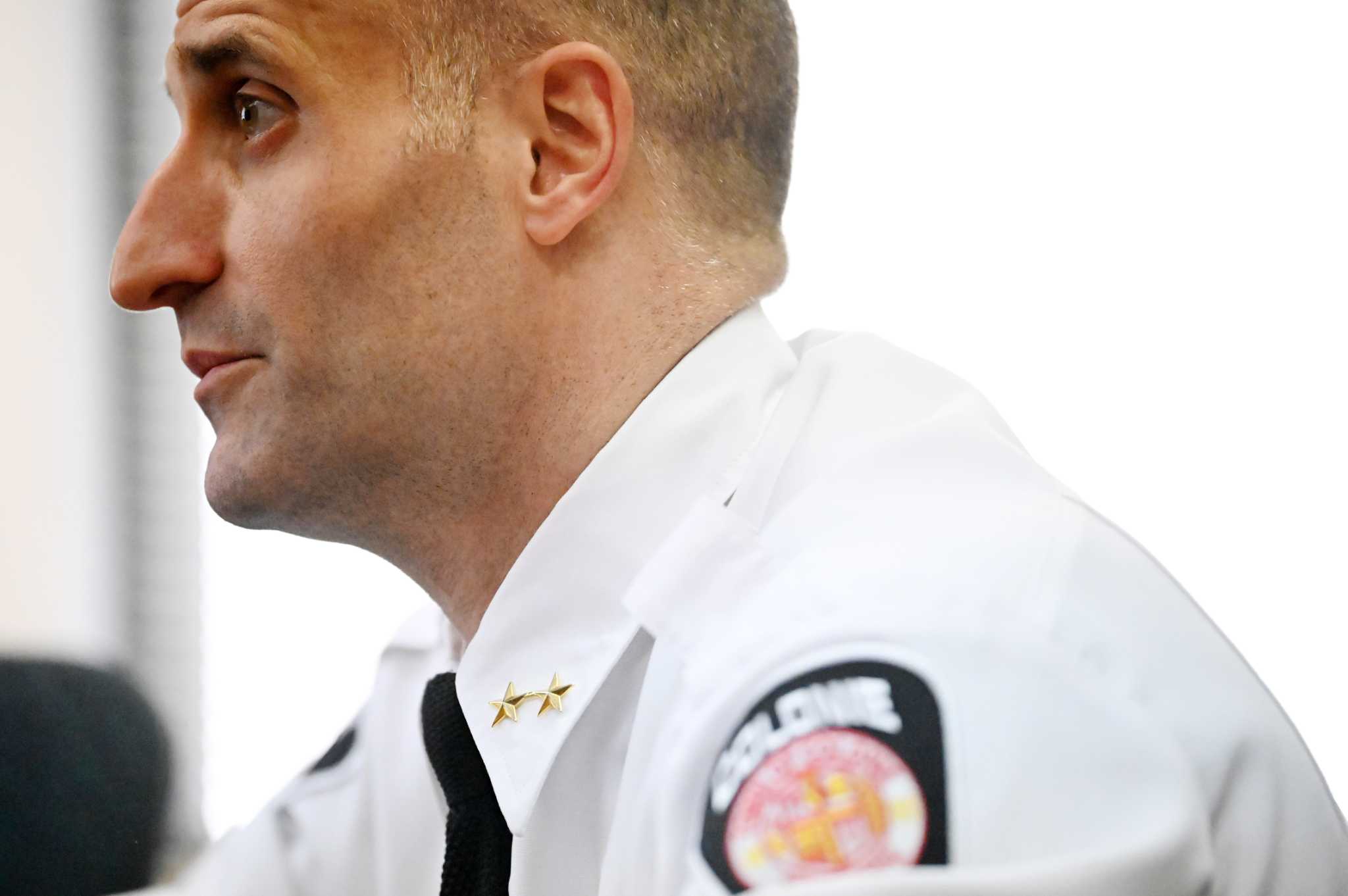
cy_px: 448
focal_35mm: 185
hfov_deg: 11.1
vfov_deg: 7.4
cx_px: 674
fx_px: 6921
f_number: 2.8
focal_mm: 185
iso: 20000
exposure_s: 1/6400
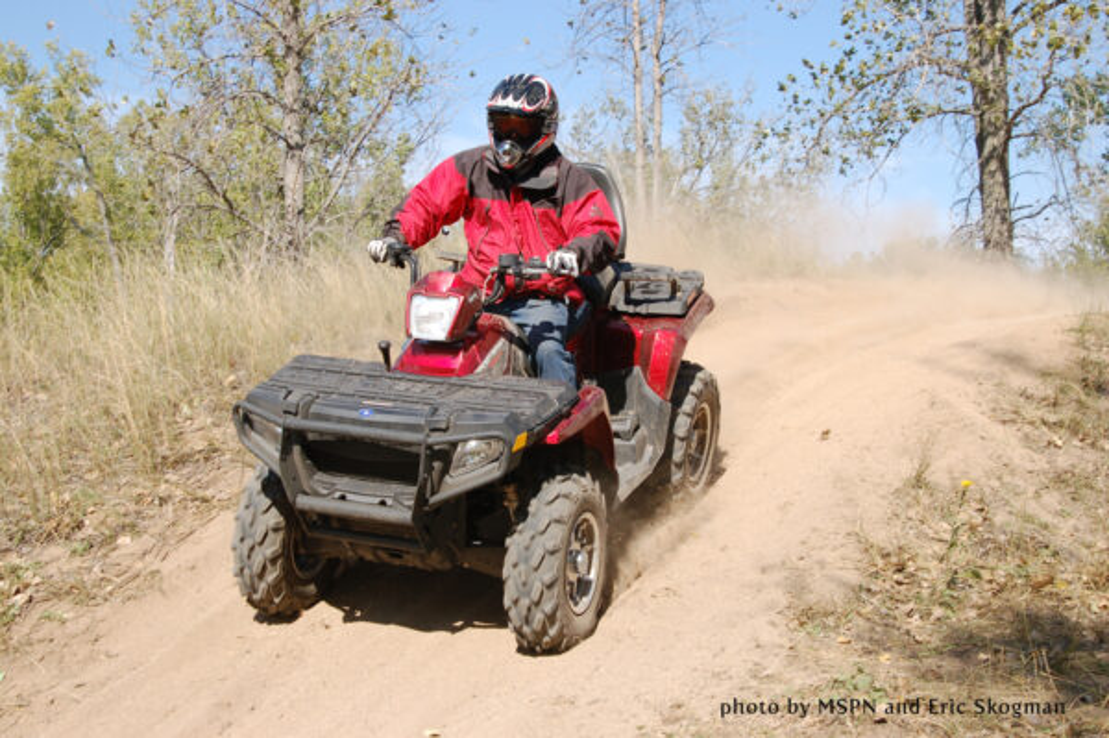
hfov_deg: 42.4
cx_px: 554
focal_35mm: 46
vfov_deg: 28.9
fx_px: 1431
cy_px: 369
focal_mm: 31
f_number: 6.3
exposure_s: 1/500
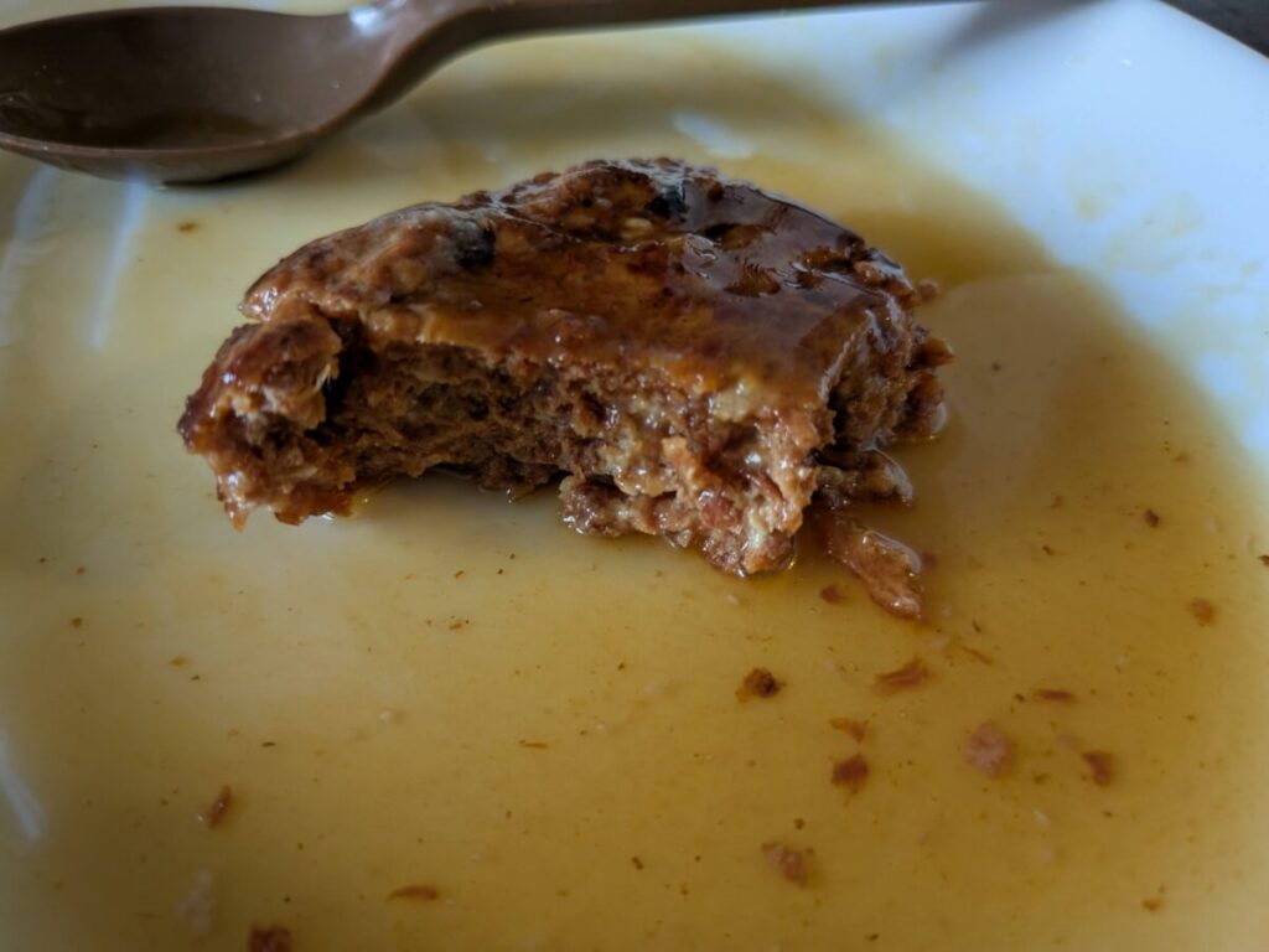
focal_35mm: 24
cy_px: 476
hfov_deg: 71.6
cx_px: 634
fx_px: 880
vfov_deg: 56.8
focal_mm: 4.53
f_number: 1.7
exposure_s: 1/40.4
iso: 280
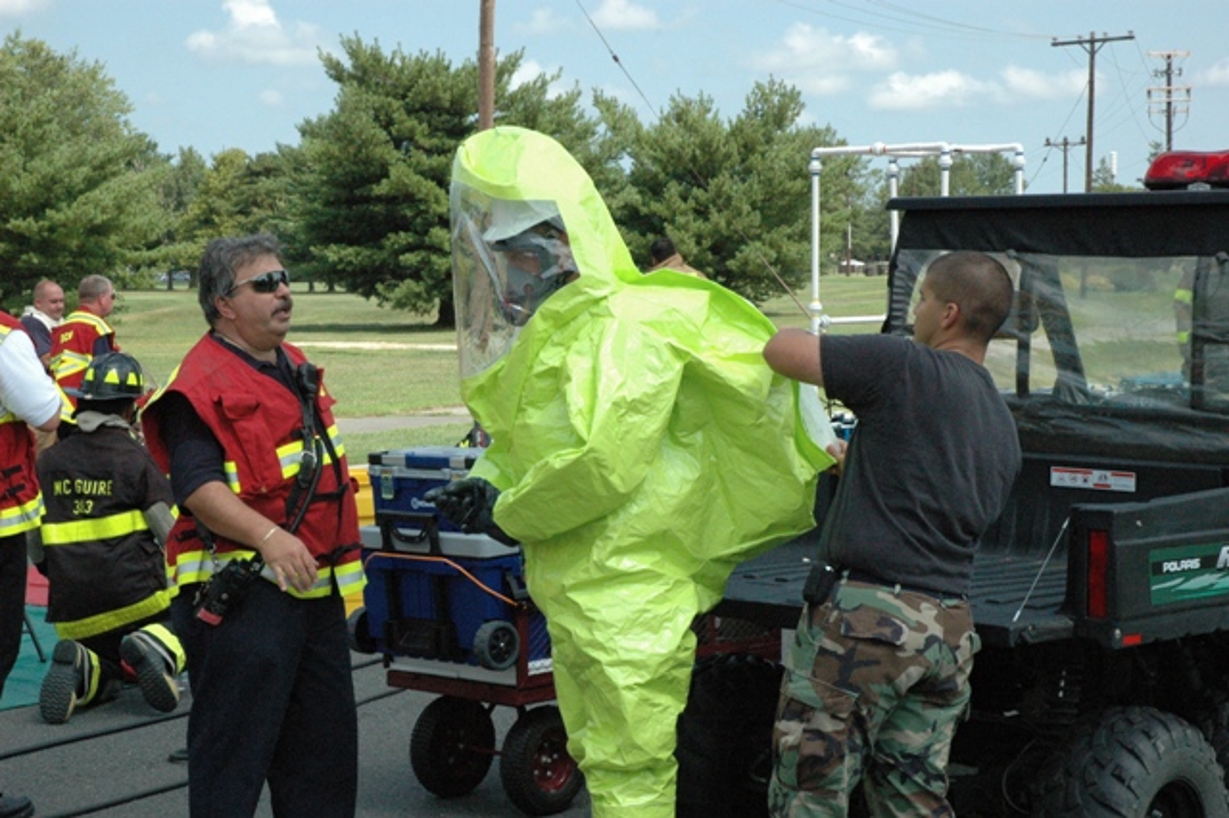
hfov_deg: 27.0
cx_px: 614
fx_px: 2559
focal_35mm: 75
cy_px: 409
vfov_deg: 18.2
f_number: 14
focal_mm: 50
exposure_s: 1/800
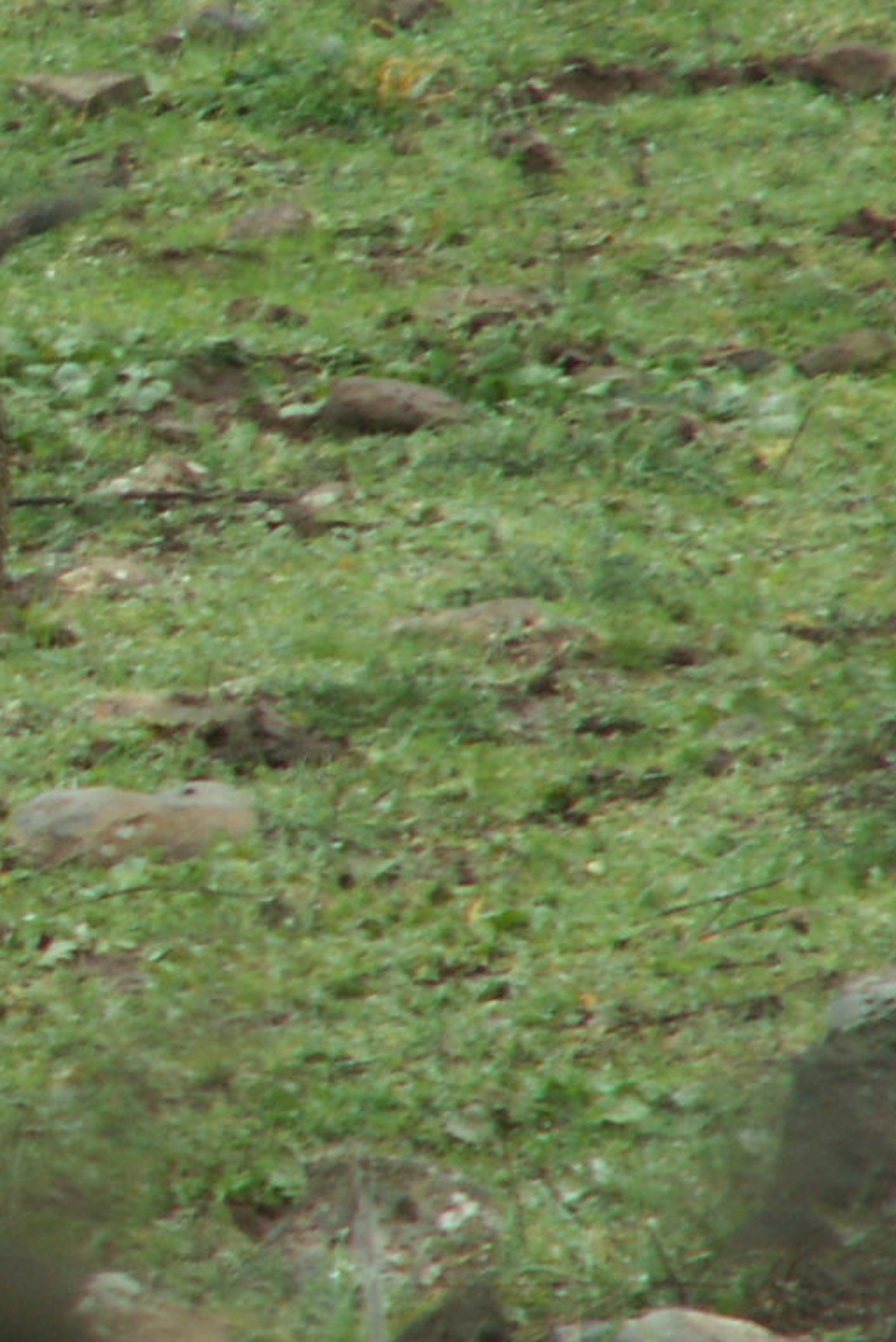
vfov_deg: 1.8
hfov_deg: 1.2
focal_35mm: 1166
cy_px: 635
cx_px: -674
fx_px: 43488
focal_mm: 69.45
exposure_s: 1/100
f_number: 4.5
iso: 64
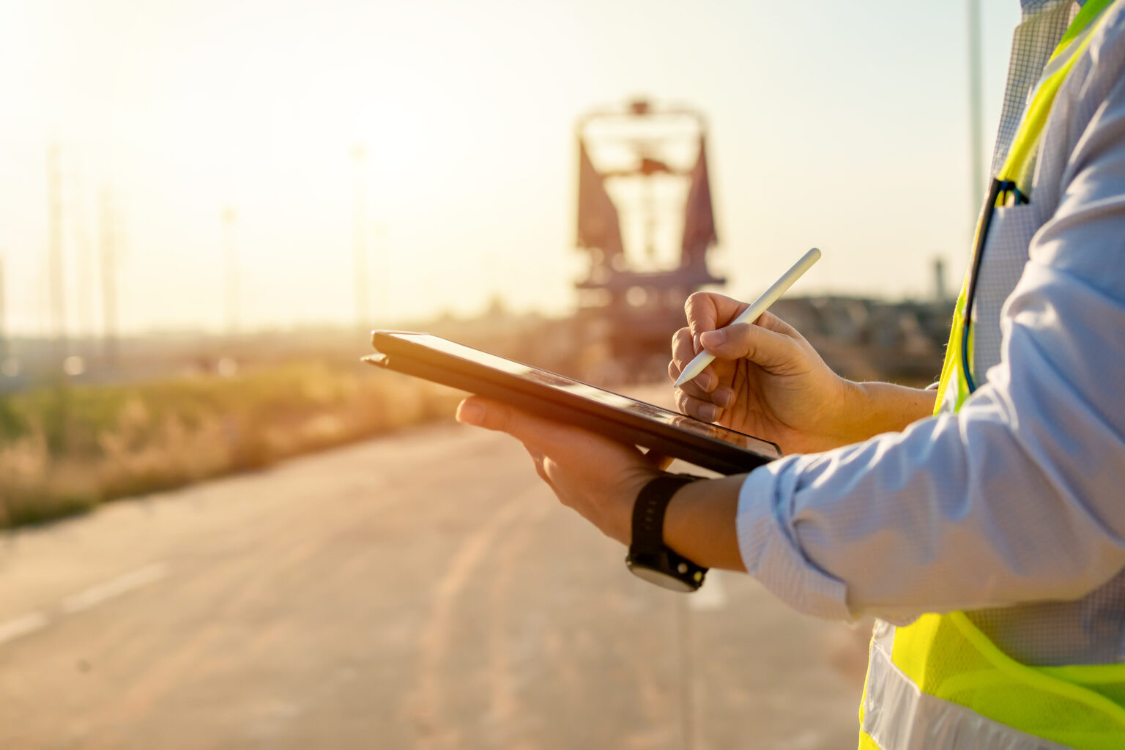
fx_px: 1625
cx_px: 562
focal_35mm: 52
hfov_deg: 38.2
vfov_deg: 26.0
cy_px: 375
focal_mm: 35
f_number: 2.8
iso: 500
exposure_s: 1/320
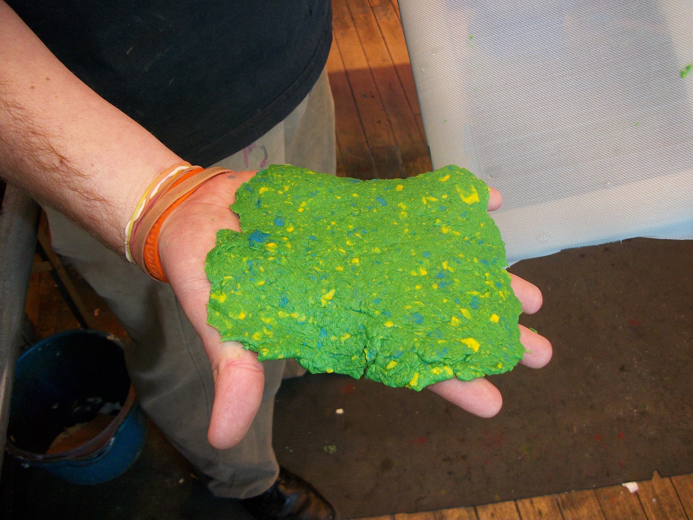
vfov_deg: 44.2
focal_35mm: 32
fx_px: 641
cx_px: 346
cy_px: 260
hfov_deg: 56.8
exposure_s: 1/60
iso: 160
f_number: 2.9
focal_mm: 5.7
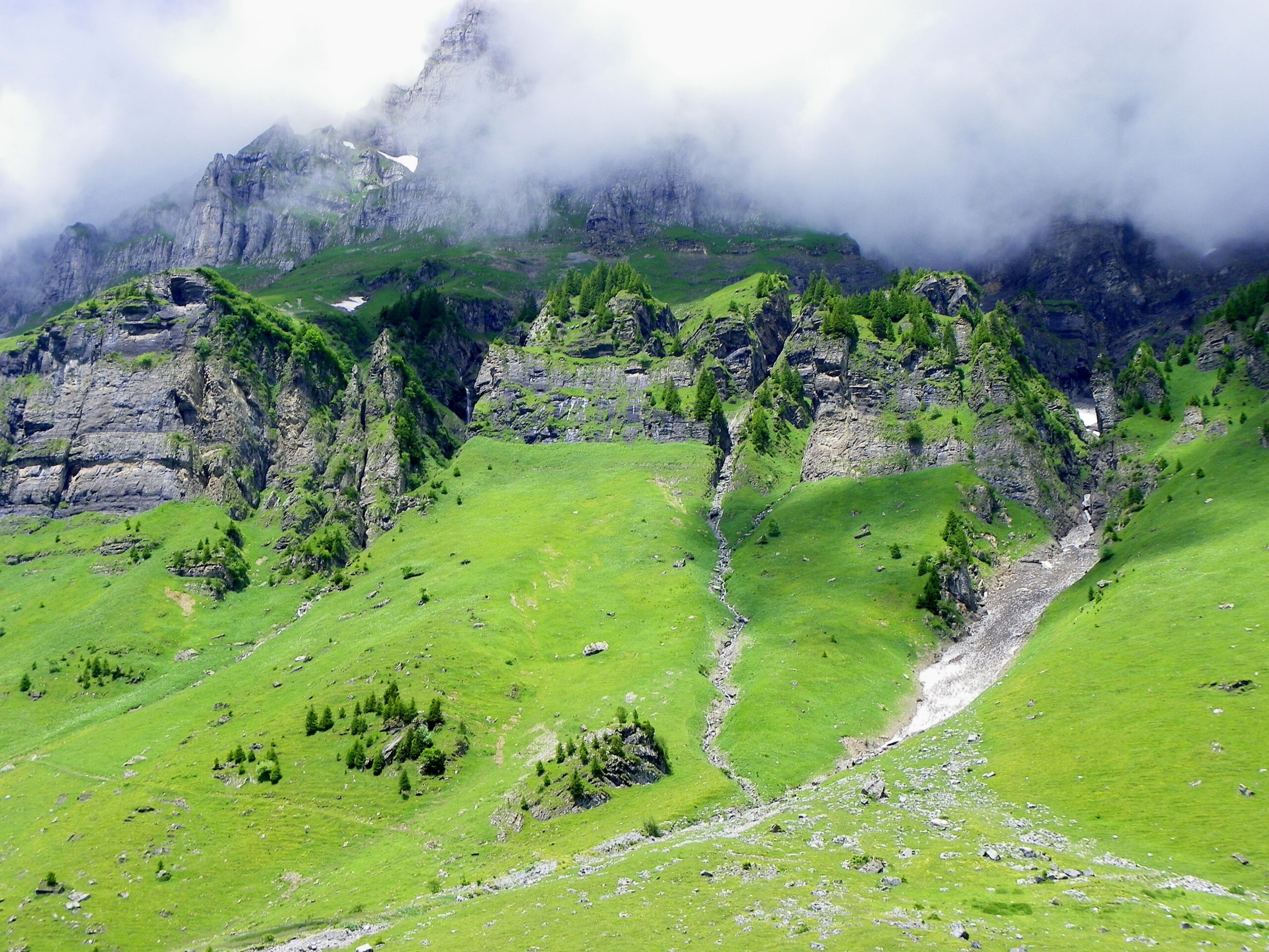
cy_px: 476
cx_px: 634
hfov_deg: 34.3
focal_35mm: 56
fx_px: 2053
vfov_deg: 26.1
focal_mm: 9.9
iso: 64
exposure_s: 1/200
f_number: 5
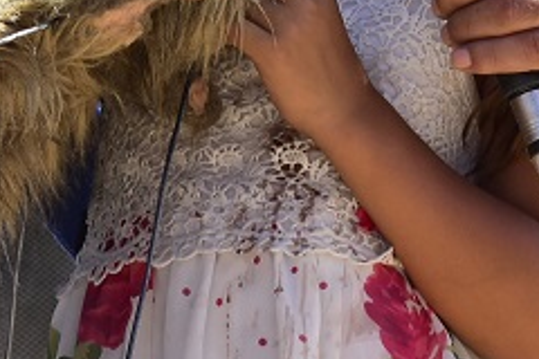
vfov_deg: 1.8
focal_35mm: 751
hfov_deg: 2.7
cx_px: 29
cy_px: -460
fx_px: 11243
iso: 160
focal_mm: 100
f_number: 6.3
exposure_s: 1/400
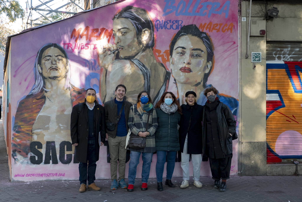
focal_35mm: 37
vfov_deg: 36.0
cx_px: 151
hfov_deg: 51.9
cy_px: 101
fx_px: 310
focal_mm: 25
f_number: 4
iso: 1600
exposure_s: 1/125
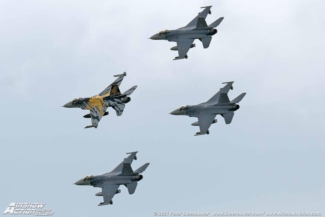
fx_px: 5420
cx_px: 162
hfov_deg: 3.4
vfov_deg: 2.3
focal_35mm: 600
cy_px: 108
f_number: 6.3
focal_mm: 400
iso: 360
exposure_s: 1/3200
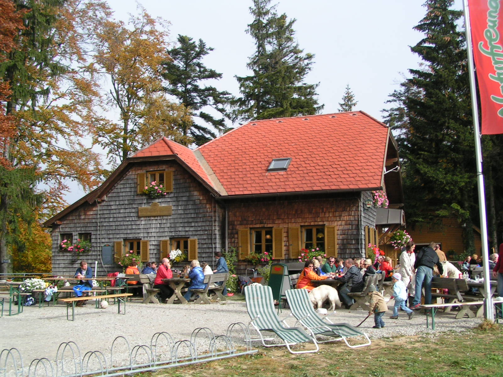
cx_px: 252
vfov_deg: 37.7
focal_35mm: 38
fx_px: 552
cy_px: 188
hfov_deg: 49.0
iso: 50
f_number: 5.6
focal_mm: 5.8
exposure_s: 1/250
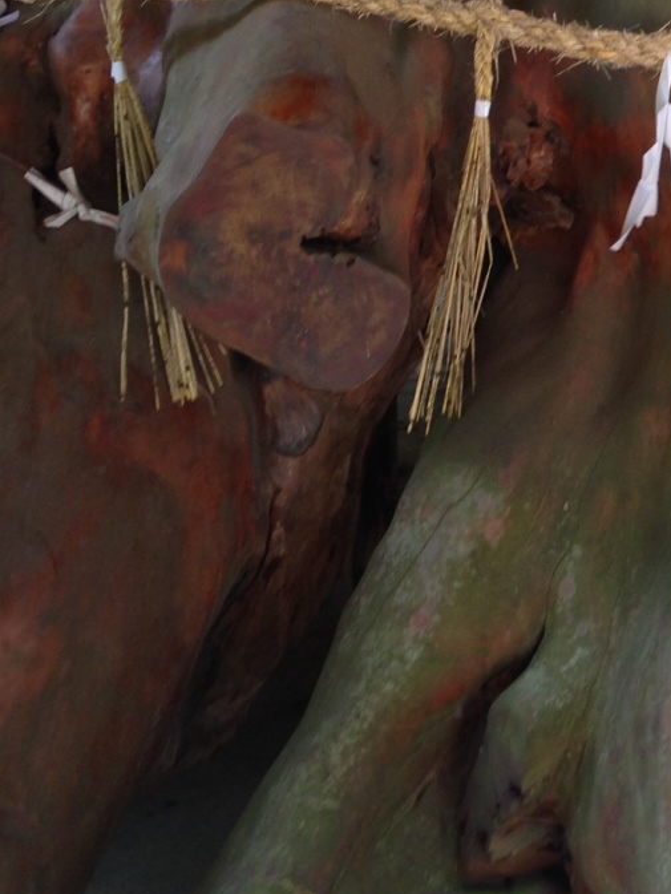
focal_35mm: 80
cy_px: 174
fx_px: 2067
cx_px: 914
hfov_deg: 17.1
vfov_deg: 24.0
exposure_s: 1/20
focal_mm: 4.12
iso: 50
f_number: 2.4
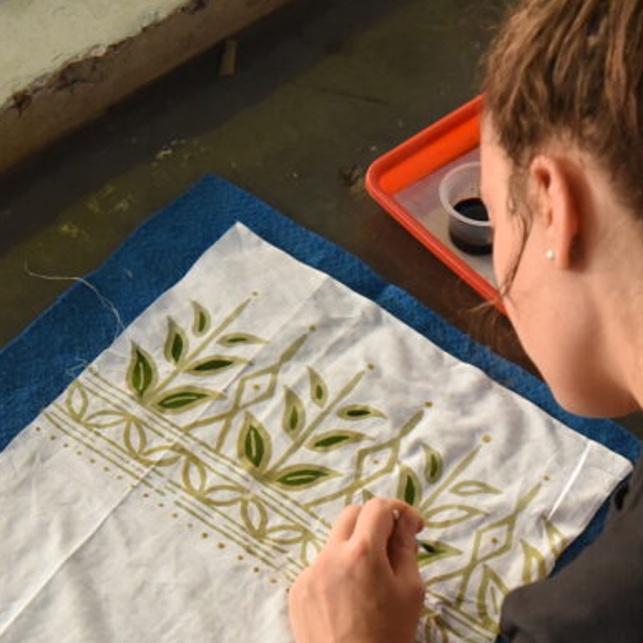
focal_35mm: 108
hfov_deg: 16.1
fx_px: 2270
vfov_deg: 16.1
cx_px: 362
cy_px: 410
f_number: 5.6
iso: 4000
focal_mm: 48
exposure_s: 1/50
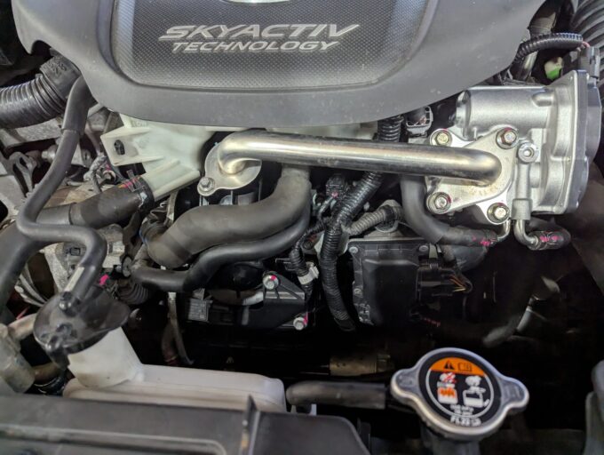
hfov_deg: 71.5
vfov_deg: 56.9
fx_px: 419
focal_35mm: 24
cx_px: 302
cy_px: 228
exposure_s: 1/60
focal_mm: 6.81
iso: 582
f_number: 1.85
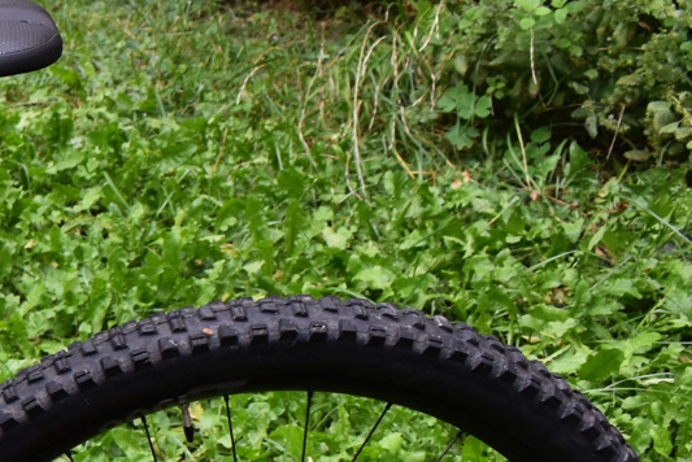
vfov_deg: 12.4
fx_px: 2077
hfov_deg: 16.7
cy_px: 531
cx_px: -419
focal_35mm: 108
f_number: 5.6
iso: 400
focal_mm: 20
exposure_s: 1/250
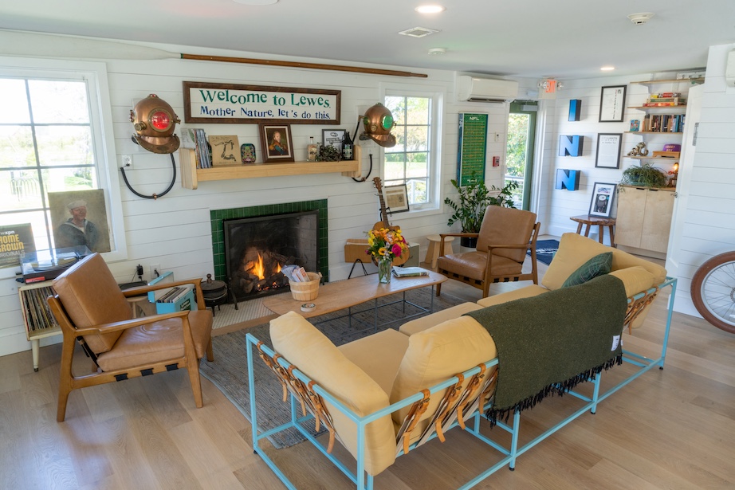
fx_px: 490
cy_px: 245
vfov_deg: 53.2
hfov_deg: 73.7
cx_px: 368
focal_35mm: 24
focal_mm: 24
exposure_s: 1/3
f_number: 22
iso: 400
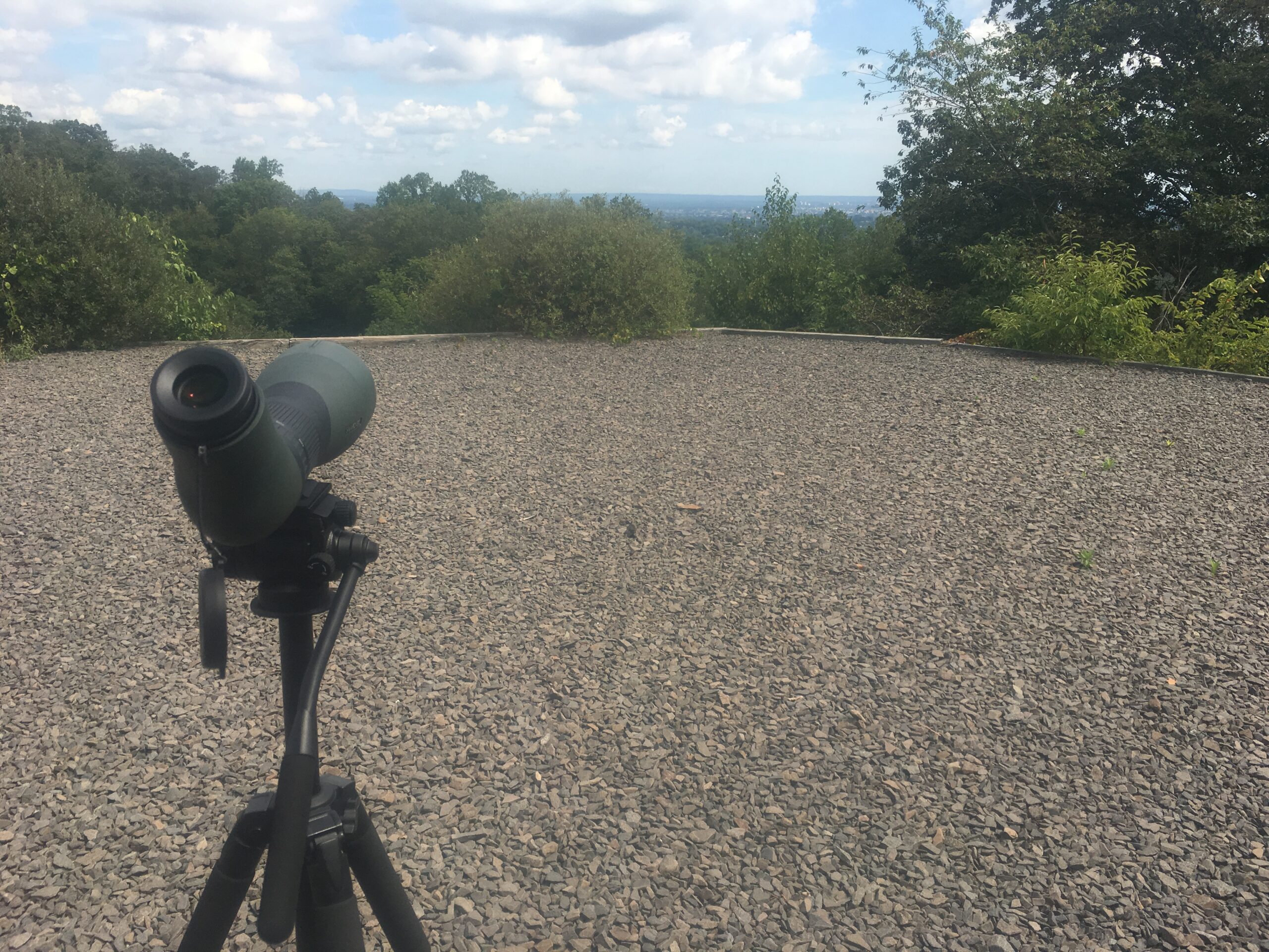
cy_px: 476
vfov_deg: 48.2
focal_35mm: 29
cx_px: 634
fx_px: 1063
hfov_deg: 61.7
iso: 25
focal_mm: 4.15
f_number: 2.2
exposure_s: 1/1570
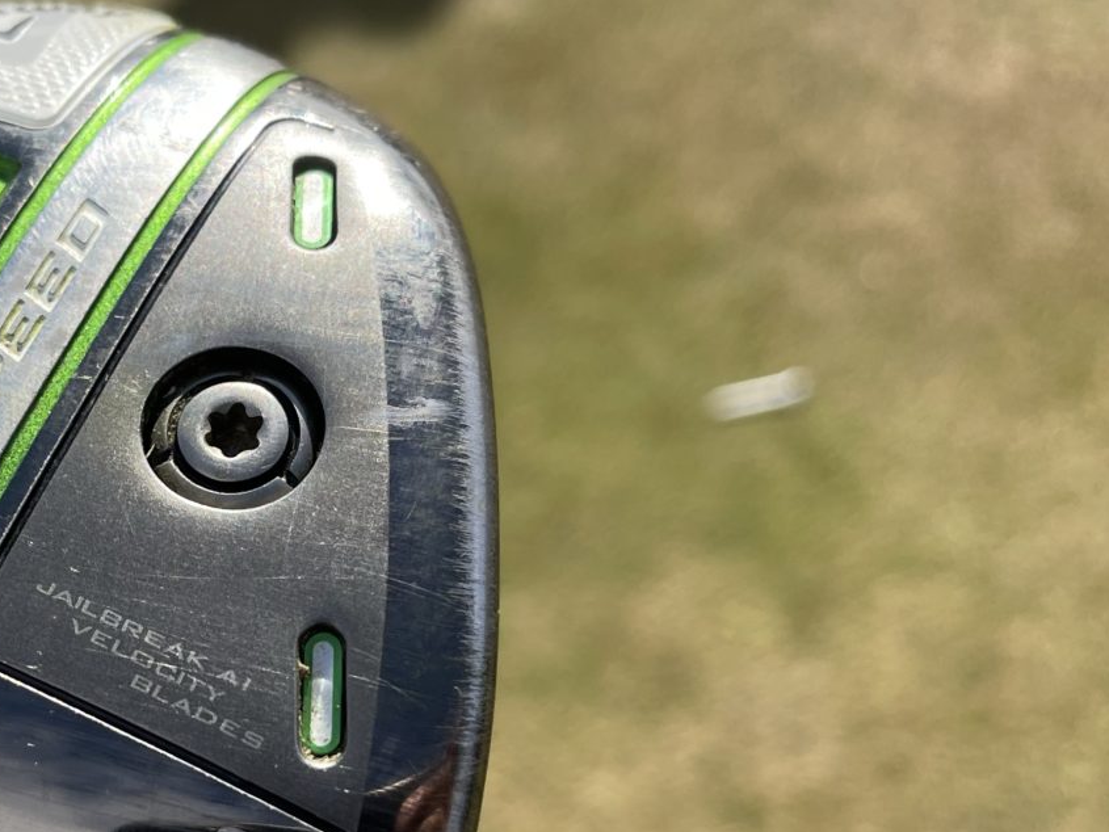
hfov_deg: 29.7
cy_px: 732
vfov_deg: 22.8
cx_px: 148
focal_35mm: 63
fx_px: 2019
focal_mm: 5.1
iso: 32
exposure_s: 1/2336
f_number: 1.6
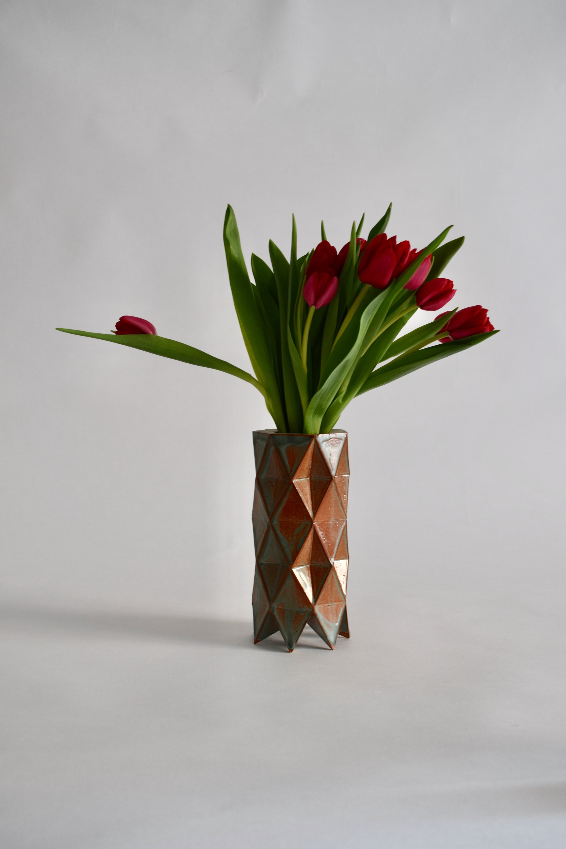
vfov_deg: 49.6
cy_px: 424
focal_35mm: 39
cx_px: 283
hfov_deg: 34.2
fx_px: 920
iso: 100
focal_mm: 26
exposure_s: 1/2
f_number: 6.3
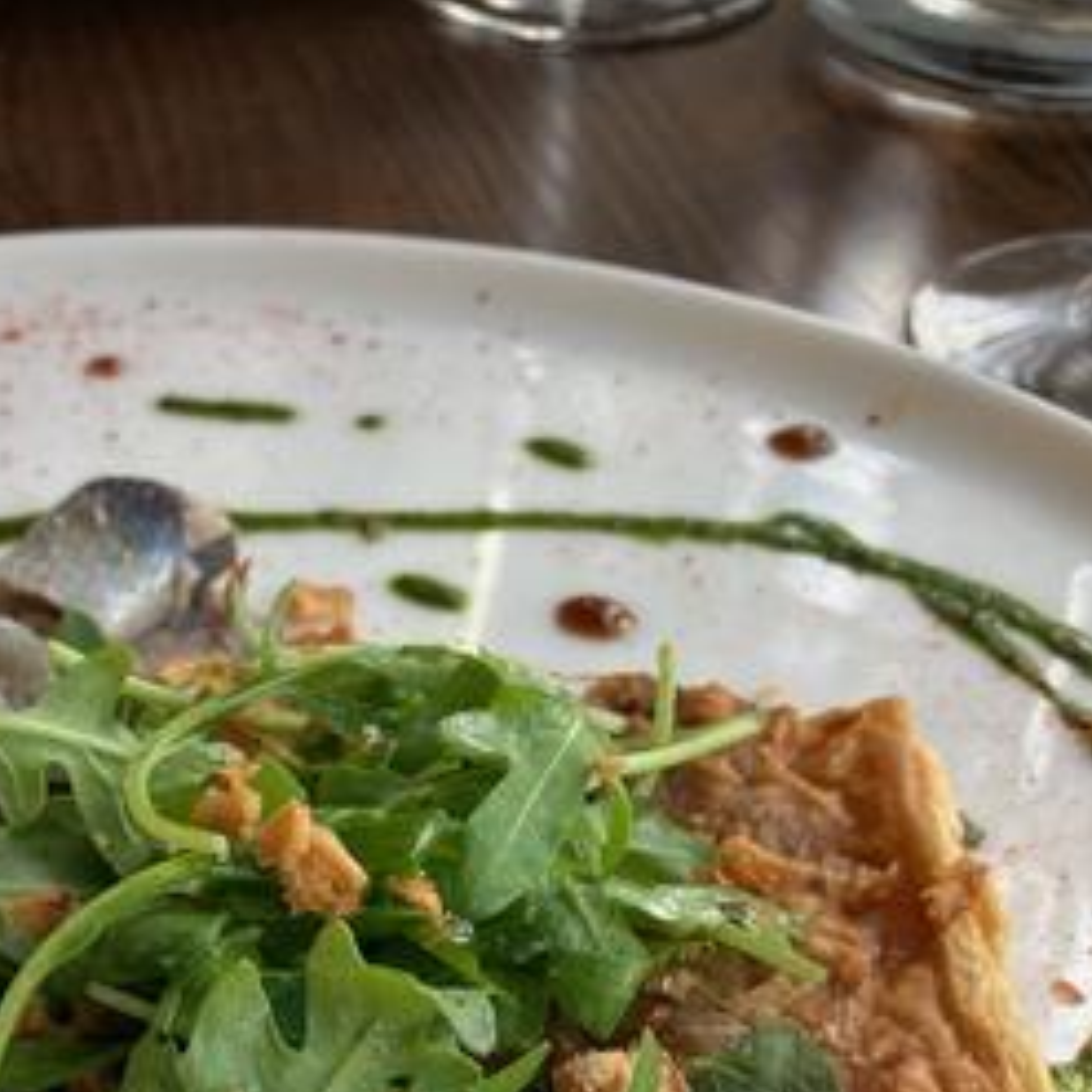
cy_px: 1317
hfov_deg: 27.9
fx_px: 2141
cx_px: 195
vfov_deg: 25.6
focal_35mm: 60
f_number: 1.8
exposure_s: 1/109
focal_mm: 3.99
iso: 20
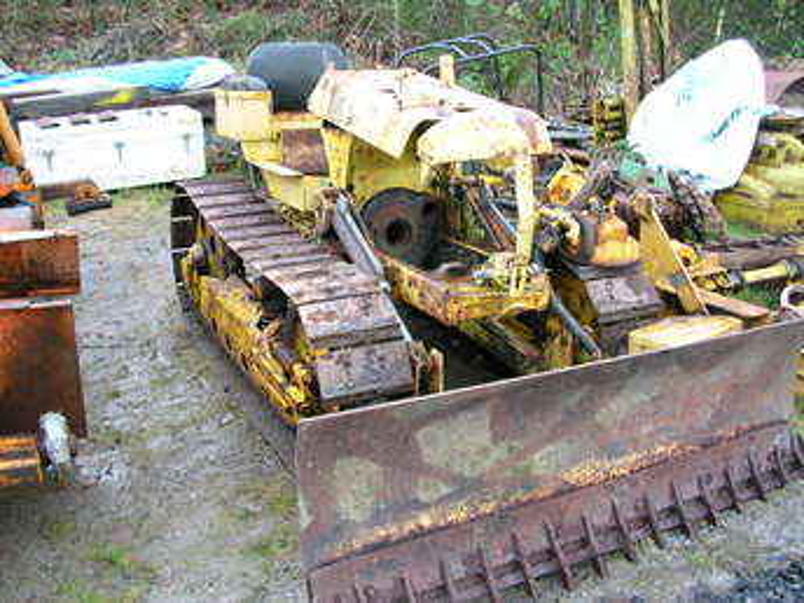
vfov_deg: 38.7
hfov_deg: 50.1
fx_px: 859
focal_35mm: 37
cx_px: 402
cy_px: 302
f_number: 2.7
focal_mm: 5.6
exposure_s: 1/74.6
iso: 100
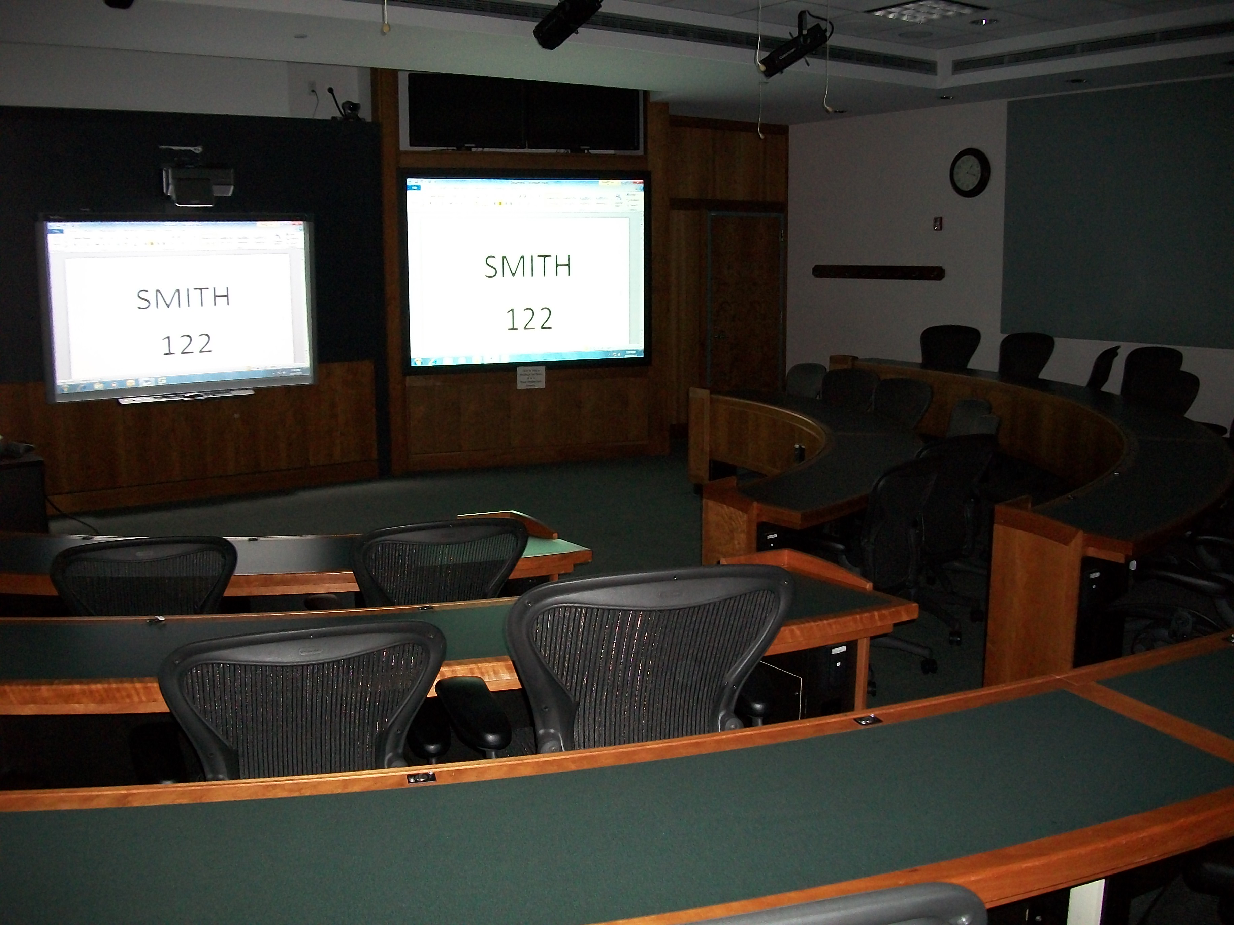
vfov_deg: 44.2
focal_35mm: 32
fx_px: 1141
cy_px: 462
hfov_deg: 56.8
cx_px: 617
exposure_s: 1/30
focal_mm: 5.7
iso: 240
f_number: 2.9
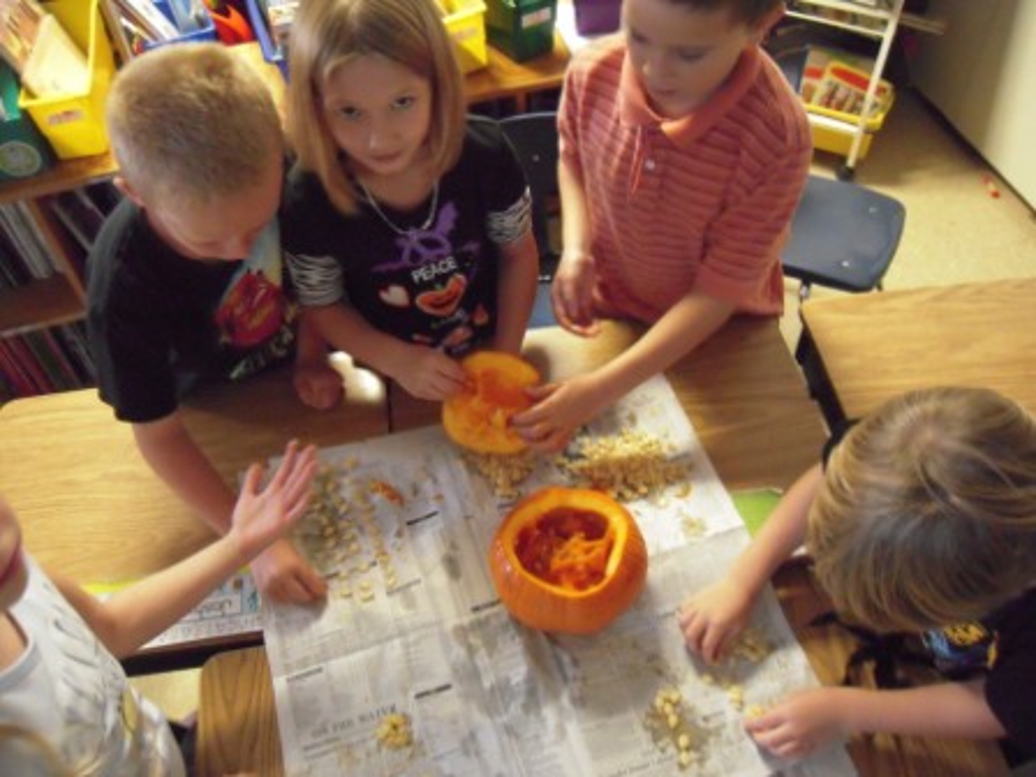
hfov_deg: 63.4
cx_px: 518
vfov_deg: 49.7
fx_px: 838
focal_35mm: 28
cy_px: 388
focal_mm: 5
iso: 1600
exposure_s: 1/30
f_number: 2.7
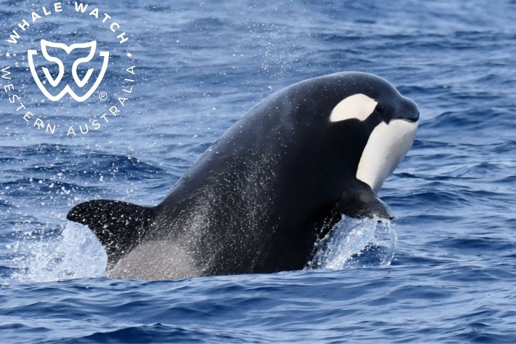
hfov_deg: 3.7
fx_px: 7953
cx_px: 258
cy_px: 172
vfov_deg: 2.5
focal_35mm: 555
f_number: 8
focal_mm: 370
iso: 400
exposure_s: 1/2000
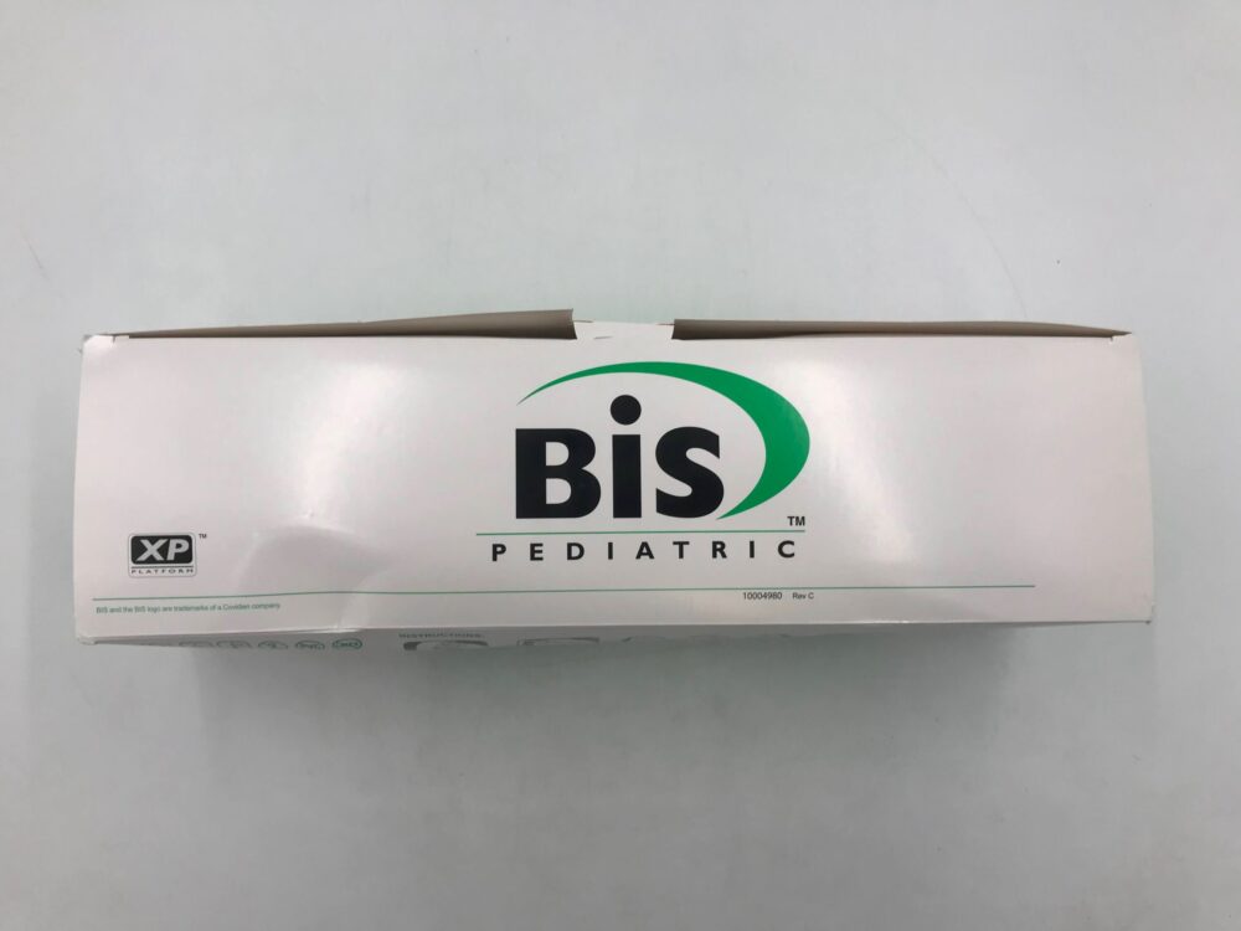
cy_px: 466
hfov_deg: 63.4
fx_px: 1004
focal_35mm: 28
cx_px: 620
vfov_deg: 49.7
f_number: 1.8
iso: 25
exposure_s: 1/120
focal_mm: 3.99
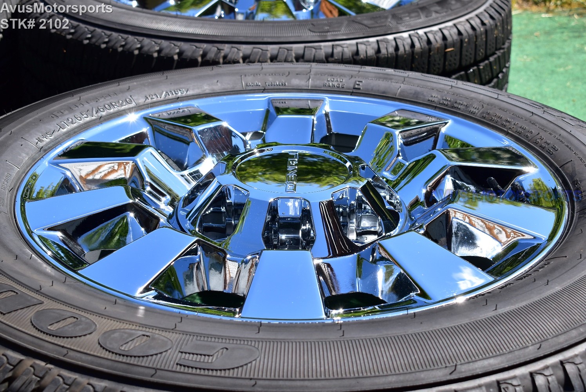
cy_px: 196
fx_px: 1124
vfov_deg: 19.8
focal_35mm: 69
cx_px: 293
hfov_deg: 29.2
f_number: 8
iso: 100
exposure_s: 1/160
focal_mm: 46
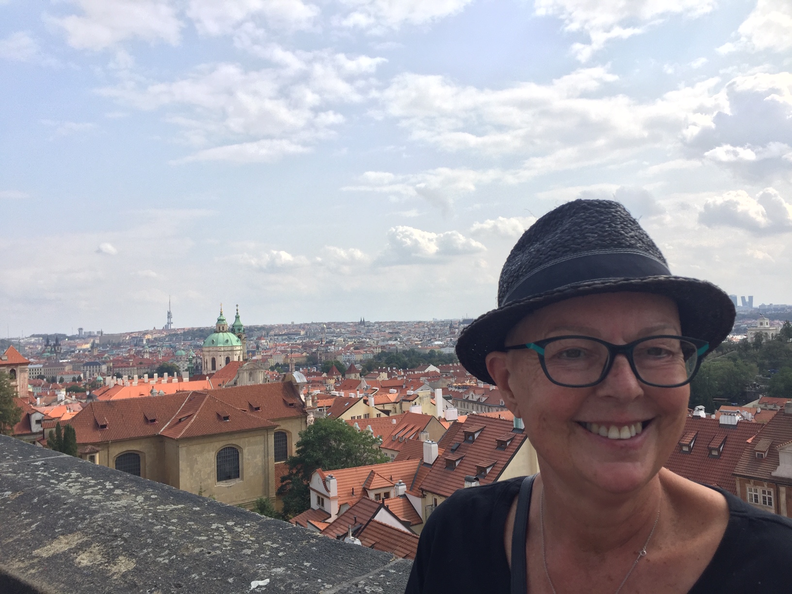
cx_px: 396
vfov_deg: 48.2
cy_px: 297
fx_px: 664
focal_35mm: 29
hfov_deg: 61.7
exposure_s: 1/1721
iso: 32
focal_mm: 4.15
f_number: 2.2
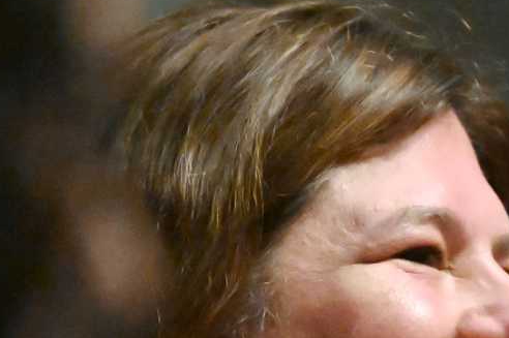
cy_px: 440
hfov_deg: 2.5
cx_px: 372
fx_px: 11752
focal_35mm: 832
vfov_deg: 1.6
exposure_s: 1/800
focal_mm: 200
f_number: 2.8
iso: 25600
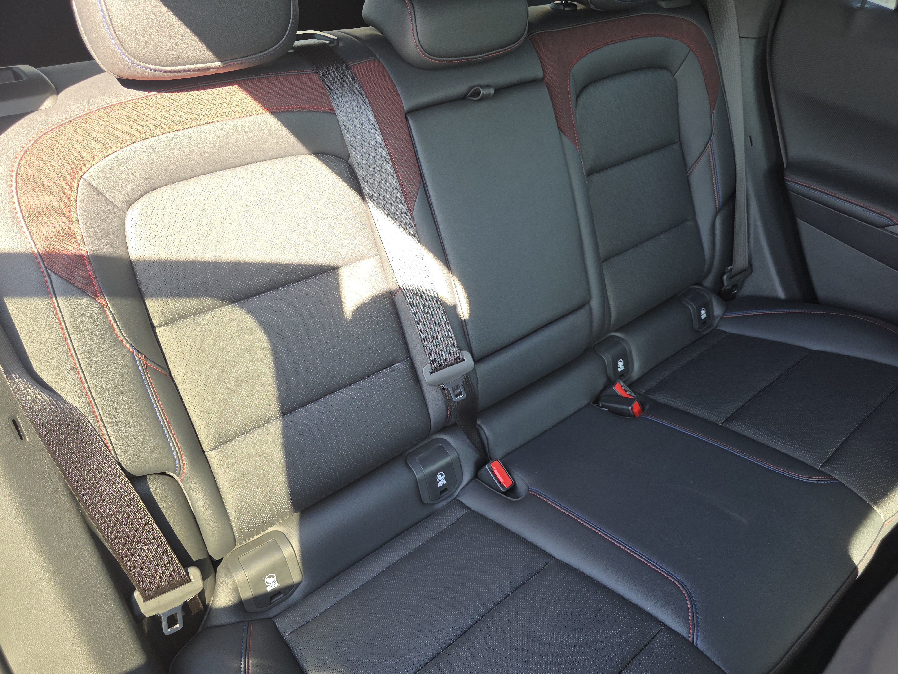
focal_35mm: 23
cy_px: 337
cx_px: 449
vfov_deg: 58.9
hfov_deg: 73.9
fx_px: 597
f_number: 1.7
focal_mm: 6.3
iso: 80
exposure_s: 1/180
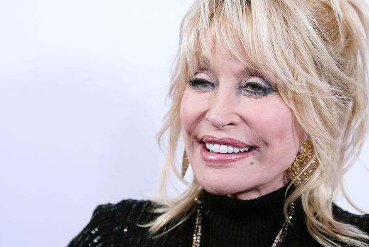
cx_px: 219
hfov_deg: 13.1
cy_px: 156
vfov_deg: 8.7
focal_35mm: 157
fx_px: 1610
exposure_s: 1/320
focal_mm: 90
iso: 3200
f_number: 2.8
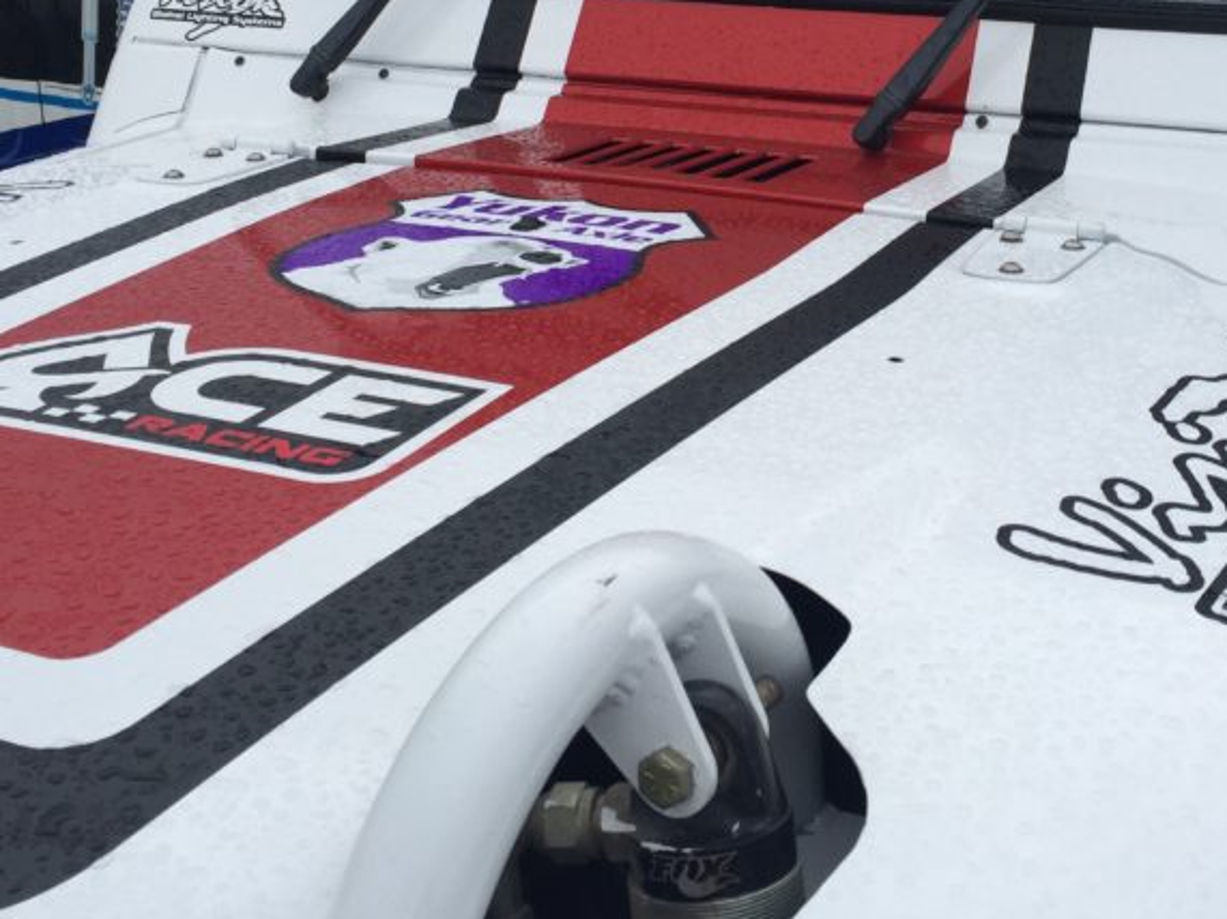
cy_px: 165
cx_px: 756
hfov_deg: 36.6
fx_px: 1843
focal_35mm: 52
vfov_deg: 27.4
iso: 32
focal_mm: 4.15
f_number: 2.2
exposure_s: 1/319
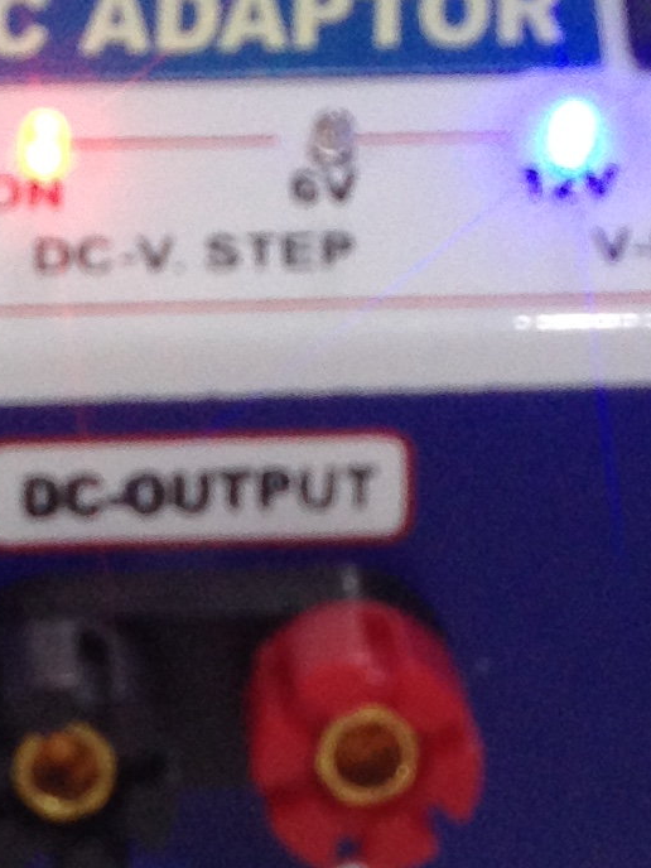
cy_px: 838
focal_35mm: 166
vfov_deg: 11.8
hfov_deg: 8.9
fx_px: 4162
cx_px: 54
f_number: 2.4
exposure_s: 1/20
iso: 80
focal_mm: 4.28
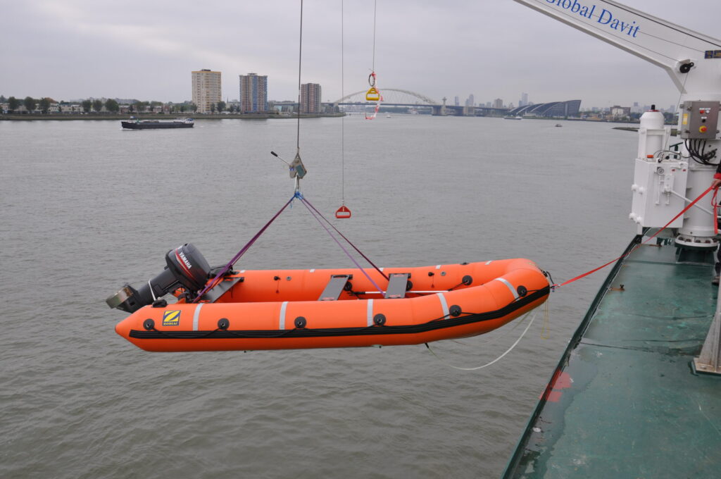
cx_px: 360
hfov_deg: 62.0
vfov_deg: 43.5
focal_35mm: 30
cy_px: 240
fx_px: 600
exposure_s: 1/250
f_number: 8
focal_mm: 20
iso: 200
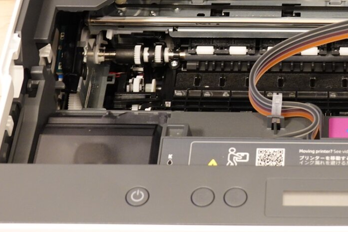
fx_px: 1044
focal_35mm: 108
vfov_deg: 12.6
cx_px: 340
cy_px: 48
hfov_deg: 18.5
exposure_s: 1/13
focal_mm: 18.63
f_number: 4
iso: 800
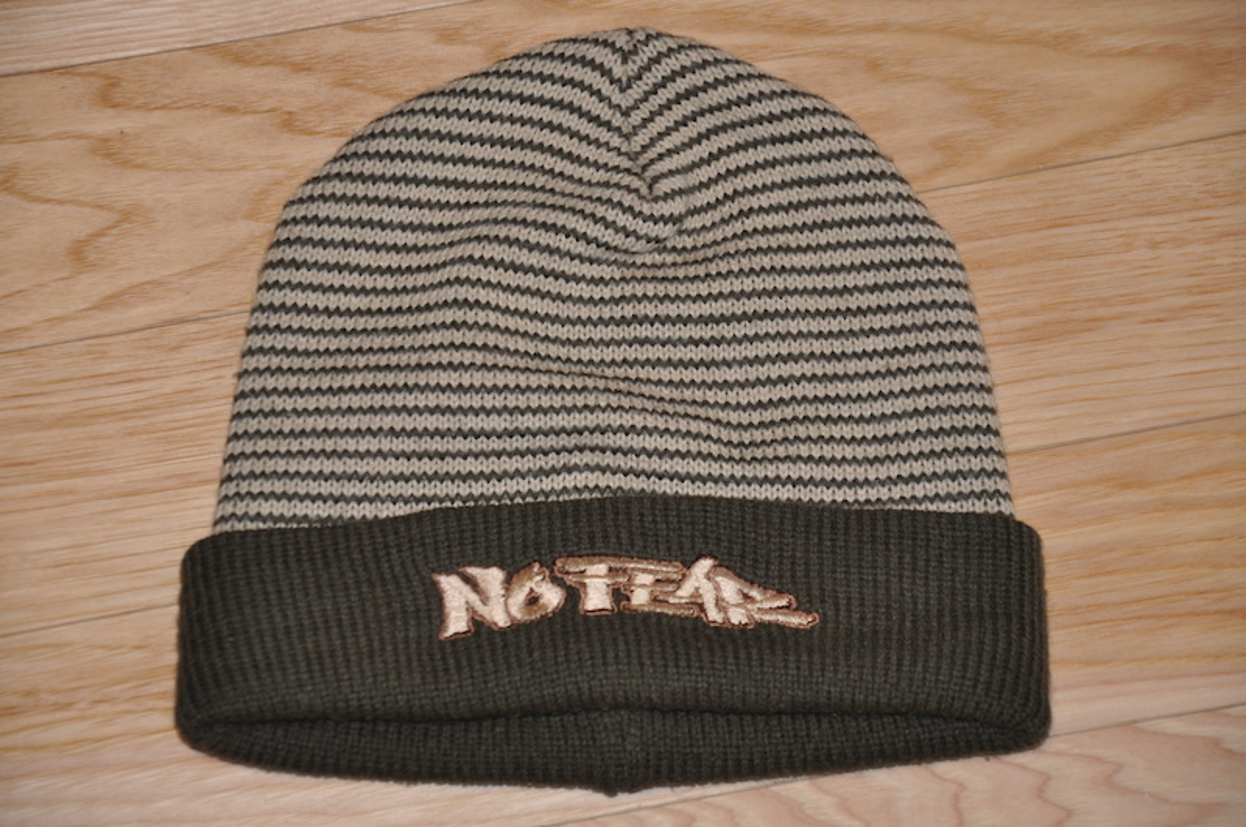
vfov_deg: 8.7
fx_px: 5443
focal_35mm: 158
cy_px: 414
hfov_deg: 13.1
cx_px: 623
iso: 200
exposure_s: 1/30
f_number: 5.6
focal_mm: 105
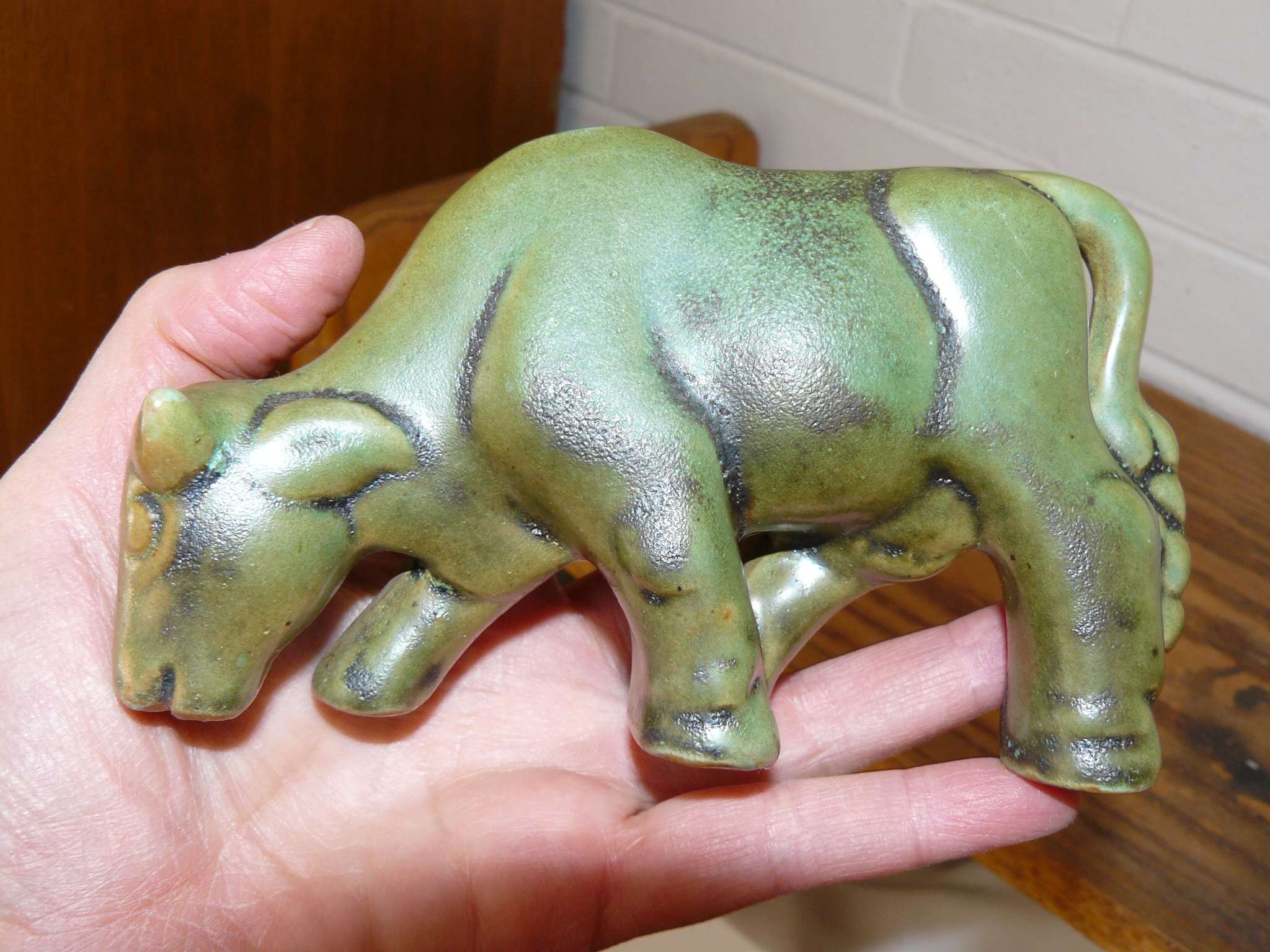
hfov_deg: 51.4
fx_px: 1321
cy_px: 476
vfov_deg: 39.7
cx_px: 635
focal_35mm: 36
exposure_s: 1/30
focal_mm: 6
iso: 100
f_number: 4
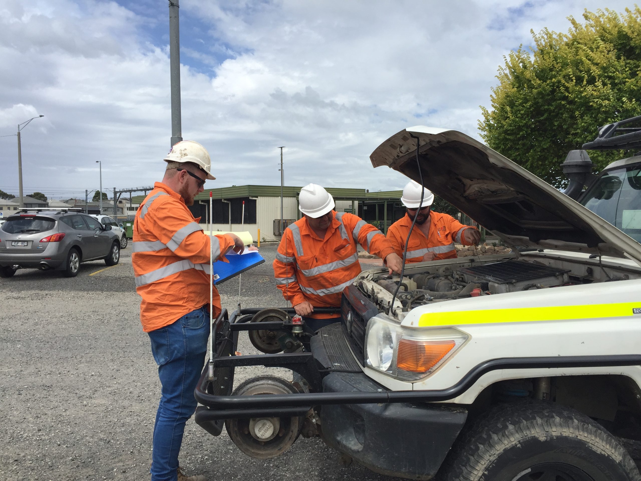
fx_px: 537
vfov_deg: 48.2
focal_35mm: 29
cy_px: 240
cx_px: 320
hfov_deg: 61.7
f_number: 2.2
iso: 32
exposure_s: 1/2639
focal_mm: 4.15
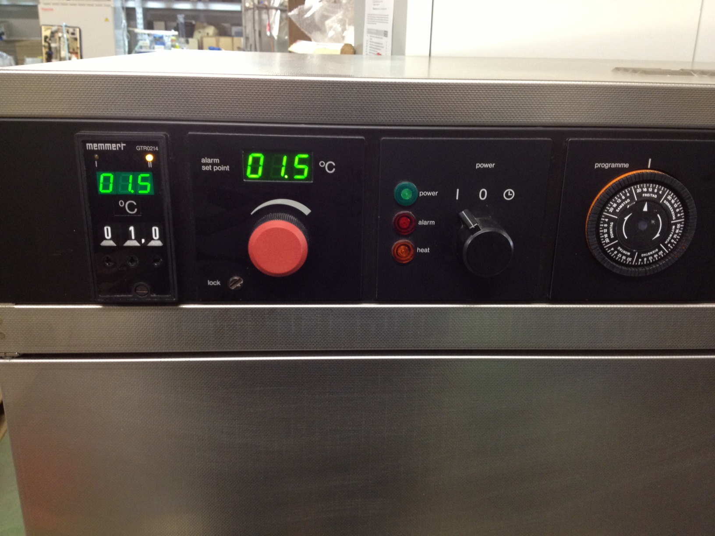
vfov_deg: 40.7
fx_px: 723
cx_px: 358
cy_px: 268
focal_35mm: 35
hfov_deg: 52.6
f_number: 2.4
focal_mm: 4.28
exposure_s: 1/20
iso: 160
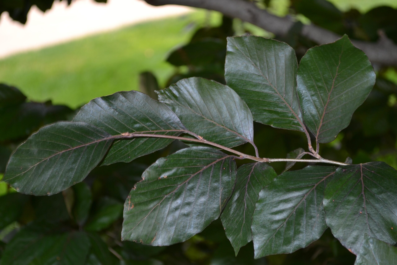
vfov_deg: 16.6
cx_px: 198
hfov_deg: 24.6
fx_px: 910
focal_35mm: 82
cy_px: 132
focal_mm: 55
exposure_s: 1/60
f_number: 5.6
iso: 100
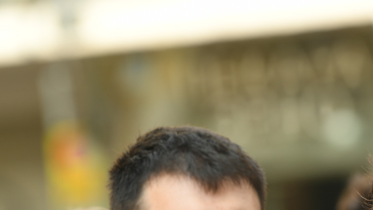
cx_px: 306
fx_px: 4560
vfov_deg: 2.6
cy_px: 246
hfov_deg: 4.7
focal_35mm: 461
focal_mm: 200
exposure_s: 1/320
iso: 200
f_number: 4
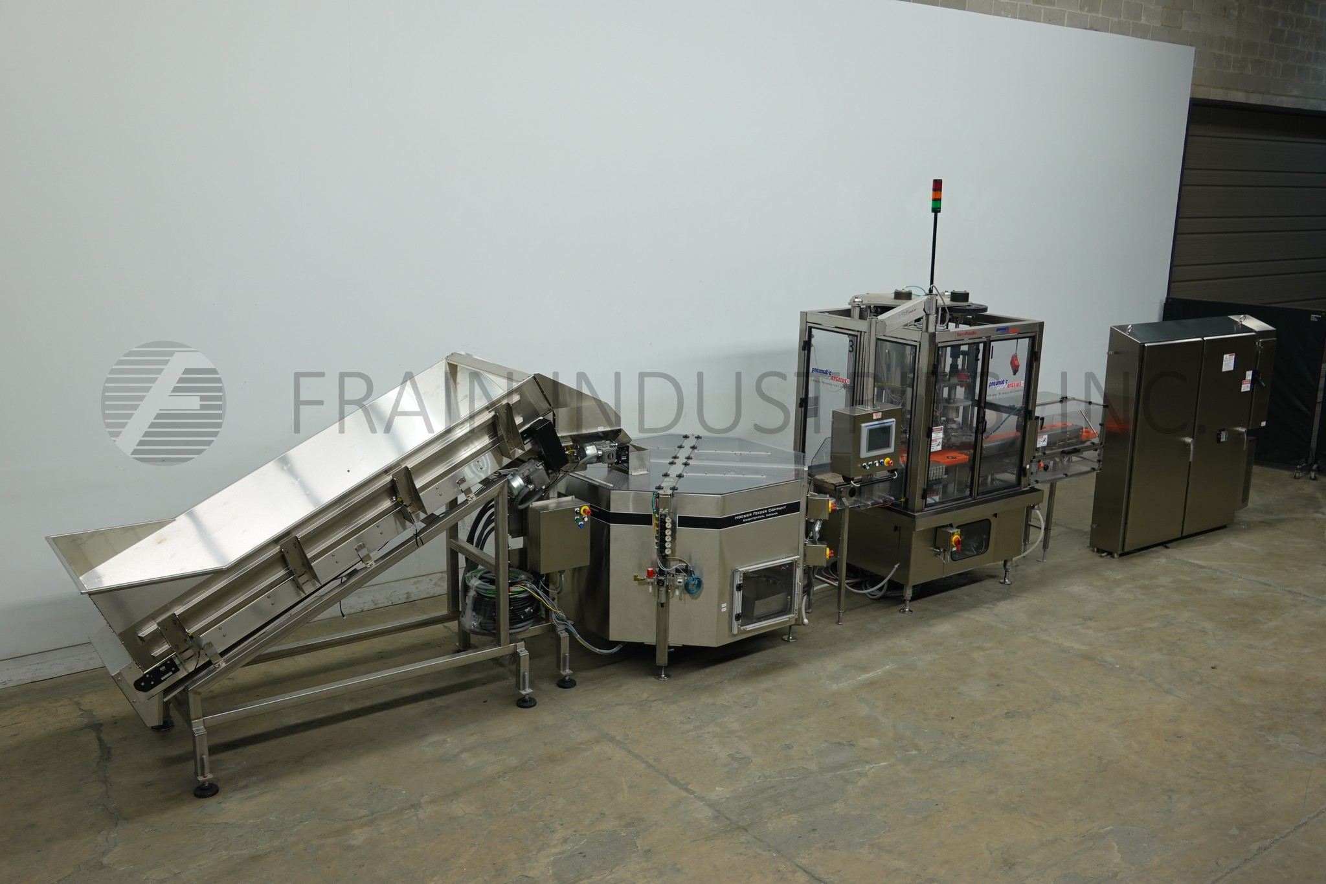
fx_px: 1178
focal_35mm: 32
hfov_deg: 58.7
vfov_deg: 41.1
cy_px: 442
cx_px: 663
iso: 125
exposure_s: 1/50
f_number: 3.5
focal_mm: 12.01
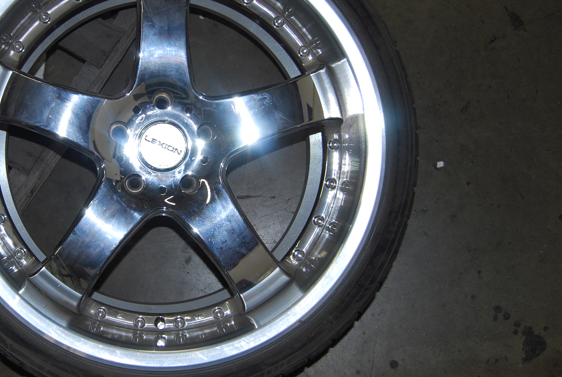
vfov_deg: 30.5
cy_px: 145
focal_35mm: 44
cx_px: 162
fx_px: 688
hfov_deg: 43.4
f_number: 3.5
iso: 200
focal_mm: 18
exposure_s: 1/60
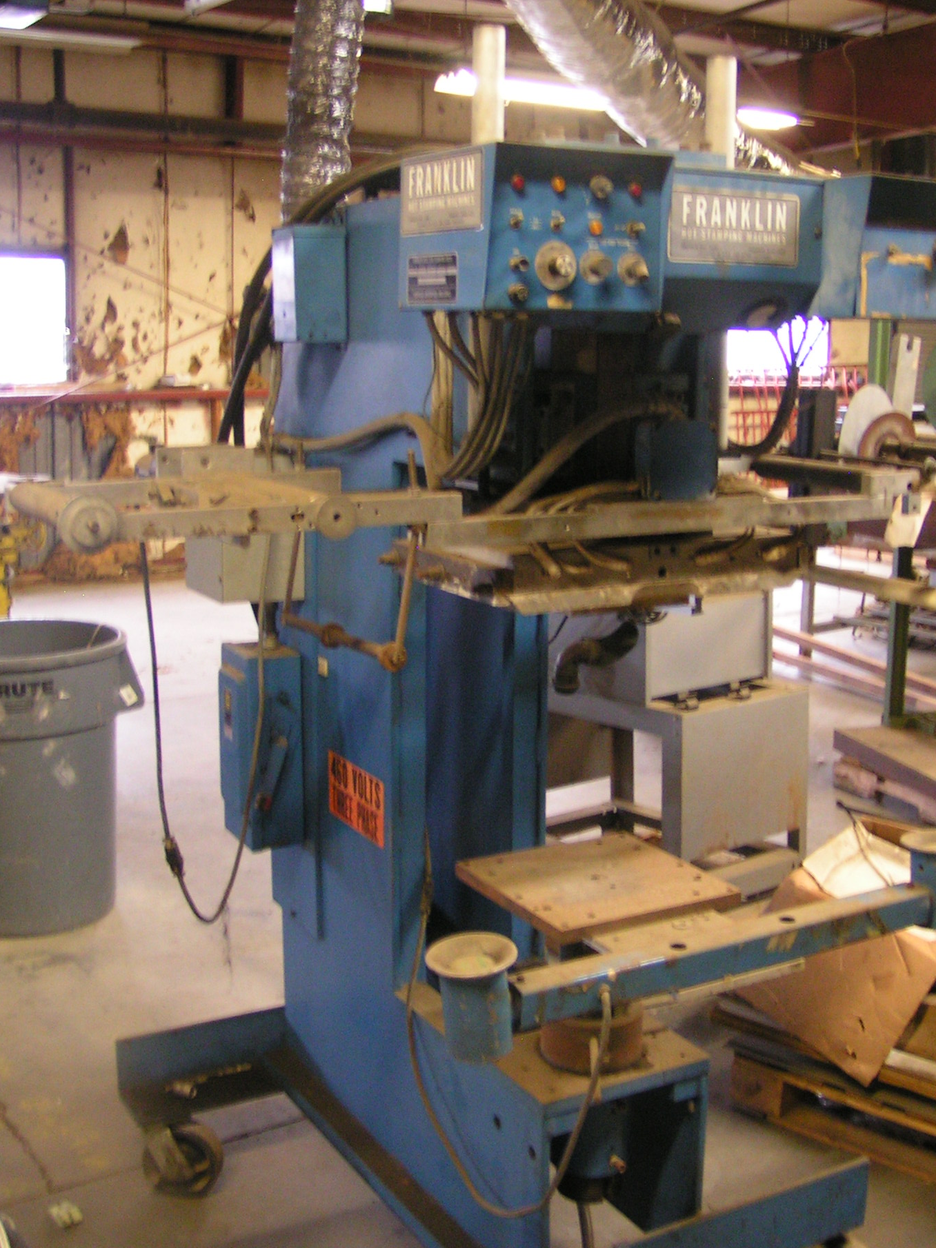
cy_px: 618
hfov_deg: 33.6
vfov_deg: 43.9
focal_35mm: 43
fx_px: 1551
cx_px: 517
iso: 200
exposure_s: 1/3
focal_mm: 5.8
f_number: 3.2
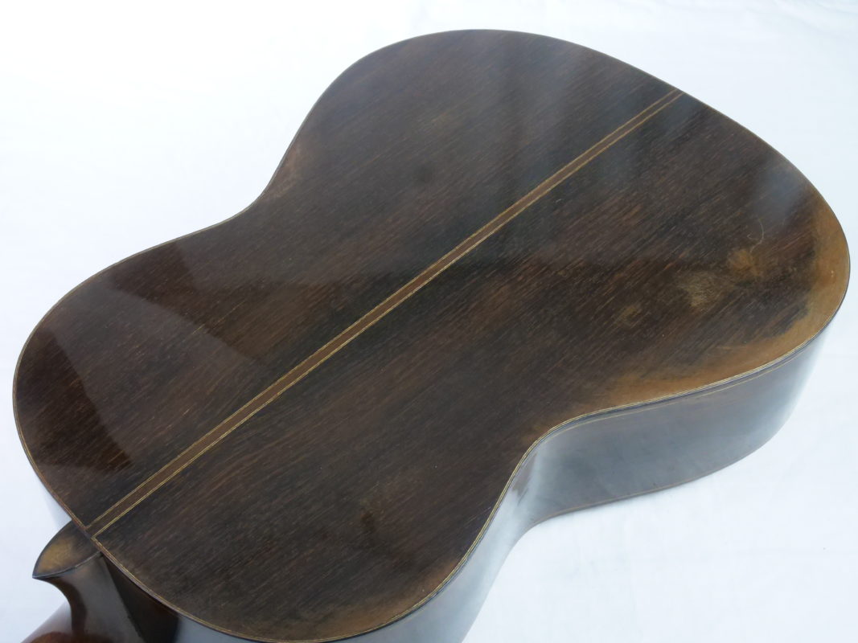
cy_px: 322
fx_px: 1090
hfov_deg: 43.0
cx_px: 429
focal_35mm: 44
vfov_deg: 32.9
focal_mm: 22
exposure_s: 1/50
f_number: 11
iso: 3200
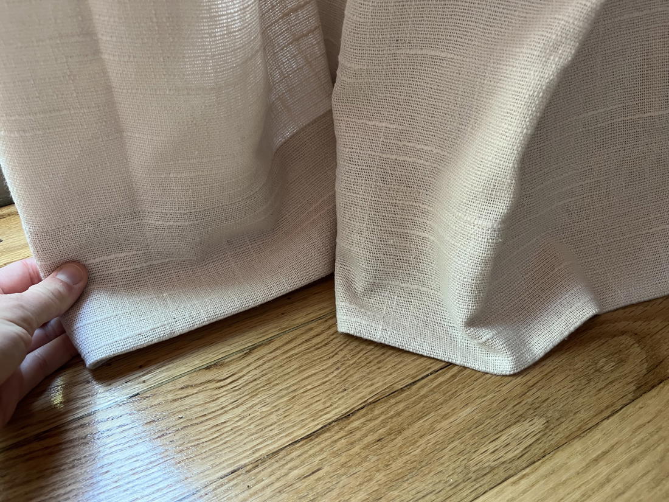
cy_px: 251
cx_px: 334
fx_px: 502
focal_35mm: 26
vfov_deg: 53.1
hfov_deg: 67.3
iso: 200
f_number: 1.6
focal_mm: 5.1
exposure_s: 1/60
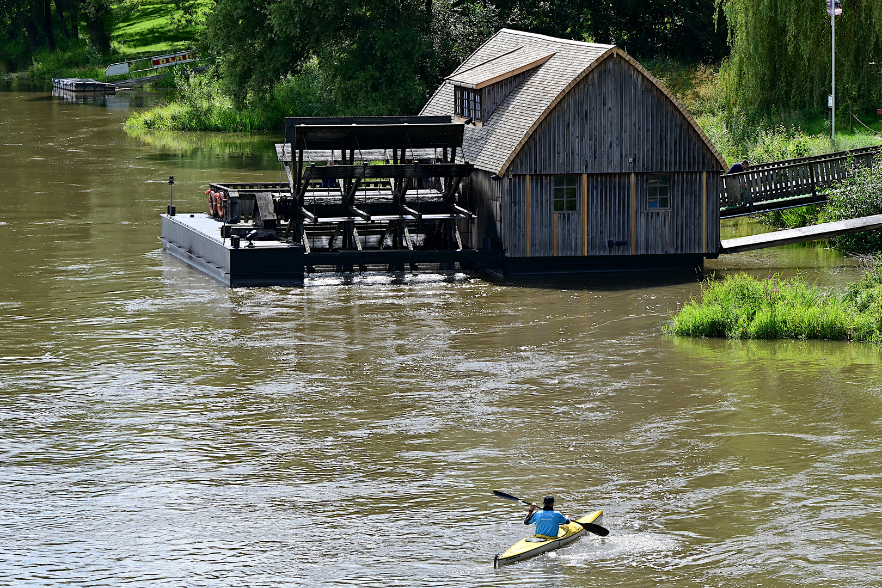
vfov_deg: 8.9
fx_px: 3797
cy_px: 294
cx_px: 441
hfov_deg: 13.2
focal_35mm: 155
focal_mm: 155
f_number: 9
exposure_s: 1/200
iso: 100
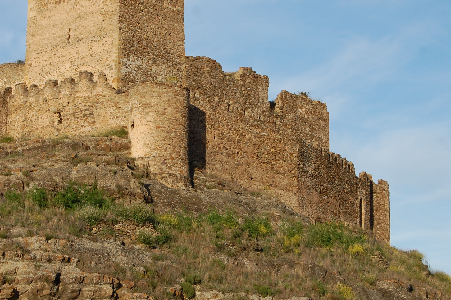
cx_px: 156
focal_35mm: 127
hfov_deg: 16.1
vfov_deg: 10.8
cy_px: 139
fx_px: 1590
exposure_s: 1/250
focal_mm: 48
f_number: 8
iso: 200
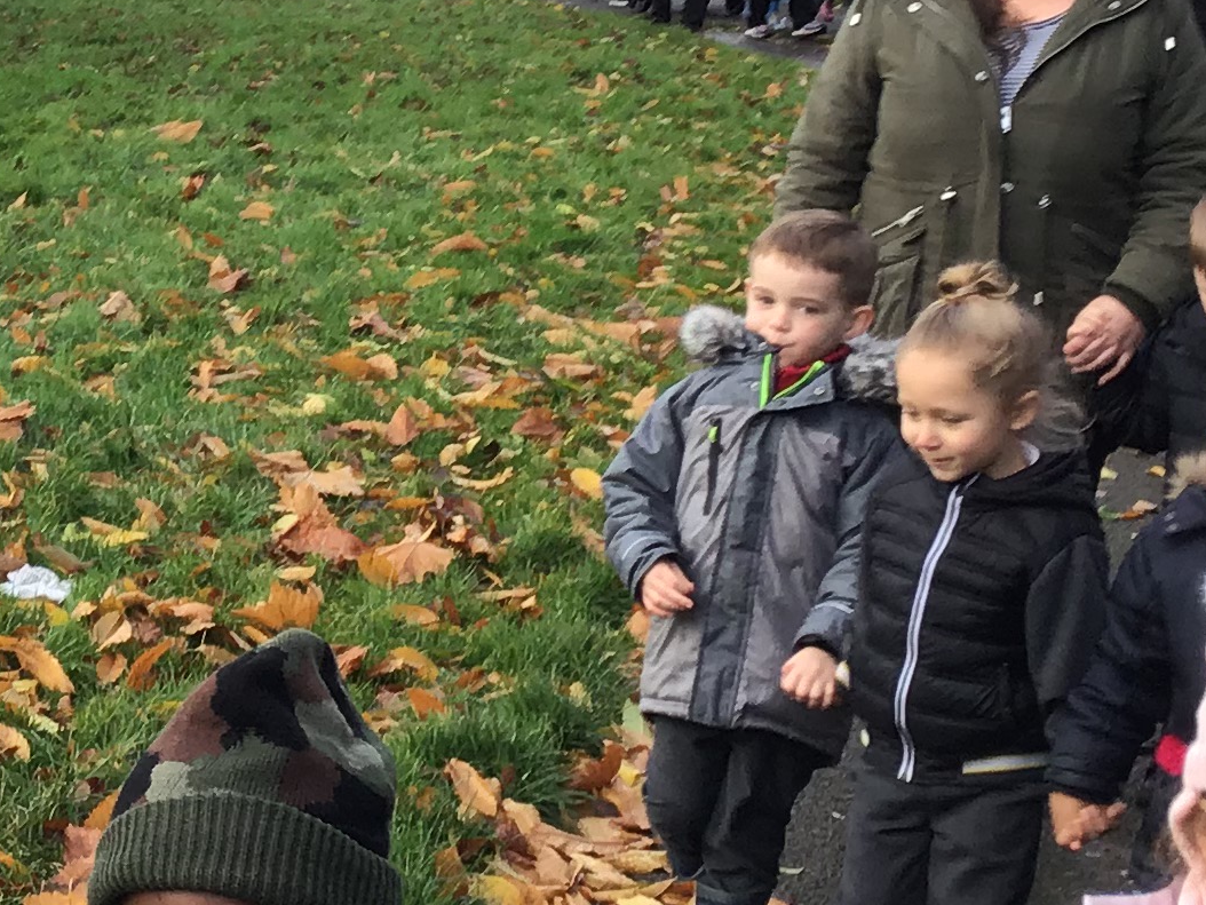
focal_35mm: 96
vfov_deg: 15.4
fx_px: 3345
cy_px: 273
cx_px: 114
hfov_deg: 20.0
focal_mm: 3.3
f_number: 2.4
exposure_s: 1/100
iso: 32
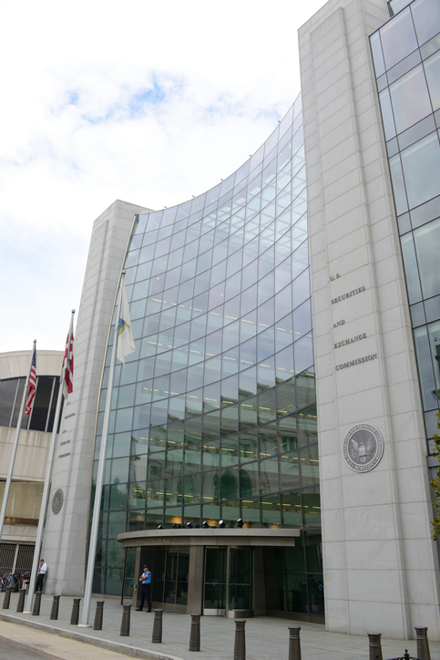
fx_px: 513
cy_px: 330
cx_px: 220
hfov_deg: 46.4
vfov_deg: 65.5
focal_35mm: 28
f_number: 5.6
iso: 200
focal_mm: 28
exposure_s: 1/640
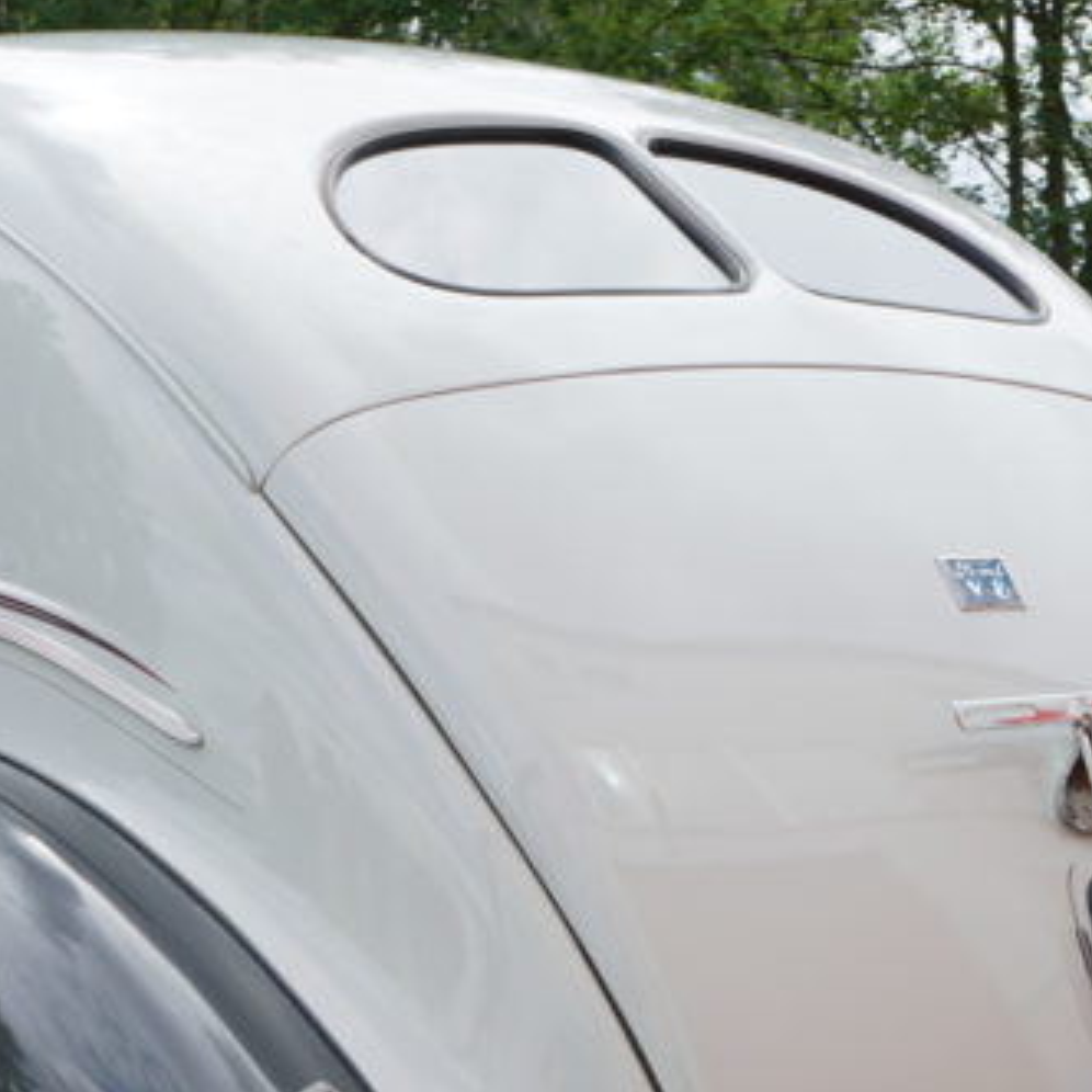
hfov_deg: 25.0
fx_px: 2463
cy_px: 957
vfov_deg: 24.4
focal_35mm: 69
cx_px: 516
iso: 100
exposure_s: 1/200
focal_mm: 29
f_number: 6.3
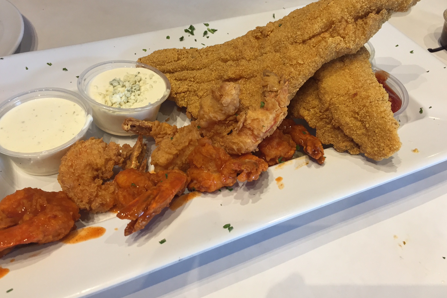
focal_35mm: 31
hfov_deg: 60.3
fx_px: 385
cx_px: 226
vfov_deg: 42.2
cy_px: 128
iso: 80
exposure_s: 1/30
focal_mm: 4.15
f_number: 2.2
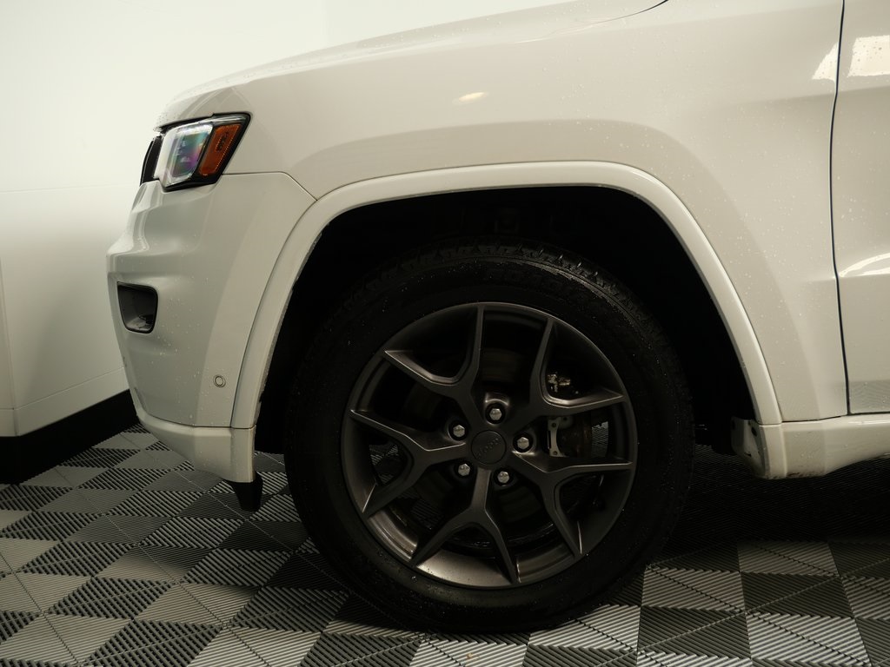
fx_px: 1028
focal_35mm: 40
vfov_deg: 36.0
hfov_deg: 46.8
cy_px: 334
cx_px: 445
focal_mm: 20
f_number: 5.6
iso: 250
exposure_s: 1/200
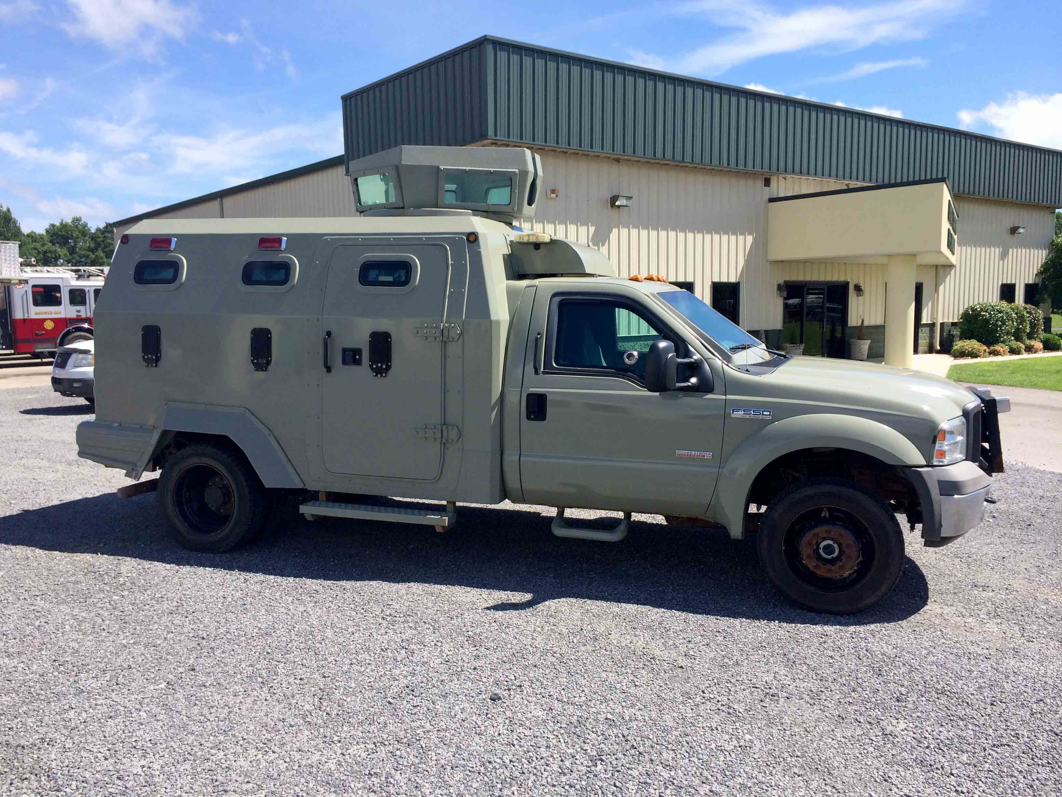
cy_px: 398
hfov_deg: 60.0
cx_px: 531
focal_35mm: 30
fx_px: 920
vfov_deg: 46.8
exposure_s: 1/1325
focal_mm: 4.12
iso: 32
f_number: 2.2
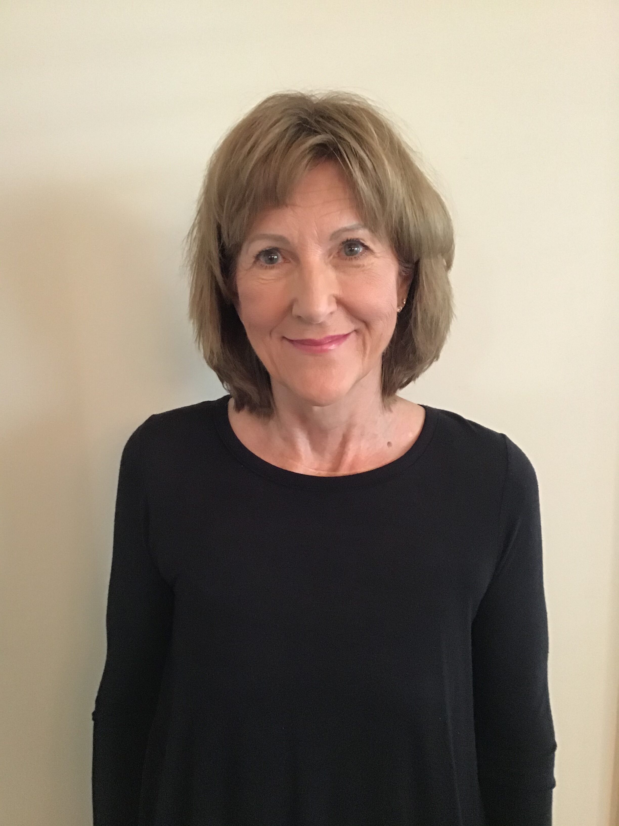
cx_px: 310
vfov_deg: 58.4
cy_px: 413
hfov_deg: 45.4
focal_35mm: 31
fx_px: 739
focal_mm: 3.3
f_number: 2.4
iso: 200
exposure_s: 1/20
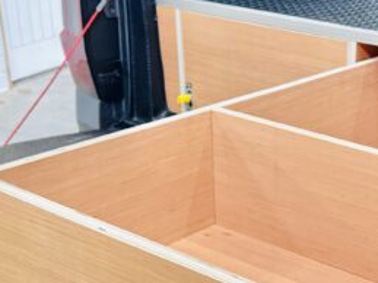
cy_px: 236
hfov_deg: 26.6
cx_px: 329
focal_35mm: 71
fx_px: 775
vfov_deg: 20.4
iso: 80
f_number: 1.78
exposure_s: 1/100
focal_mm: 6.86
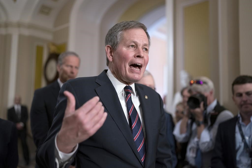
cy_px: 84
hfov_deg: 54.4
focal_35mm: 35
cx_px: 126
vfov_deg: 37.9
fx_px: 245
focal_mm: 35
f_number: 1.4
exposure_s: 1/400
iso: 1600
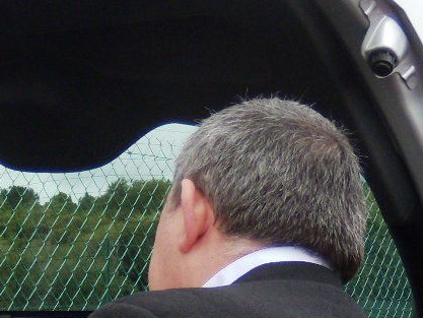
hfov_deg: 13.3
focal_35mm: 138
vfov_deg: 10.4
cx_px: -261
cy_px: 483
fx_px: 1687
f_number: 3.6
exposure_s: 1/400
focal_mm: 6.4
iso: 80
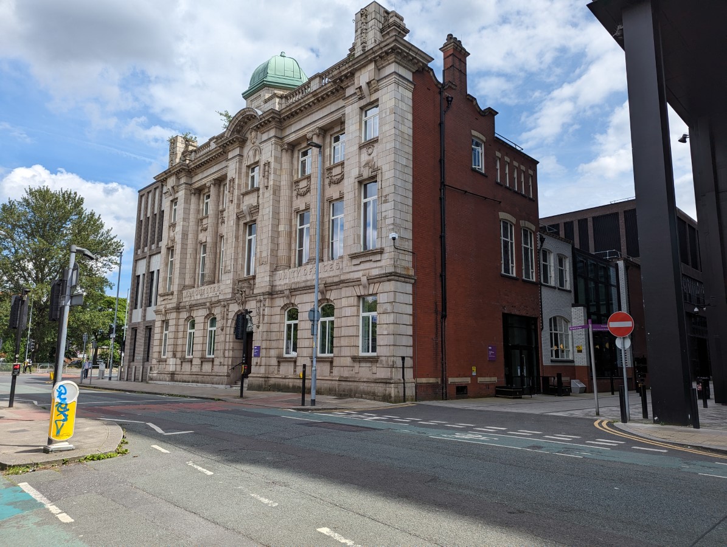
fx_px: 505
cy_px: 274
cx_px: 364
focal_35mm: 24
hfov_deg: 71.5
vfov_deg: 56.9
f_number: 1.85
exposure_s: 1/1887
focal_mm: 6.81
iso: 46
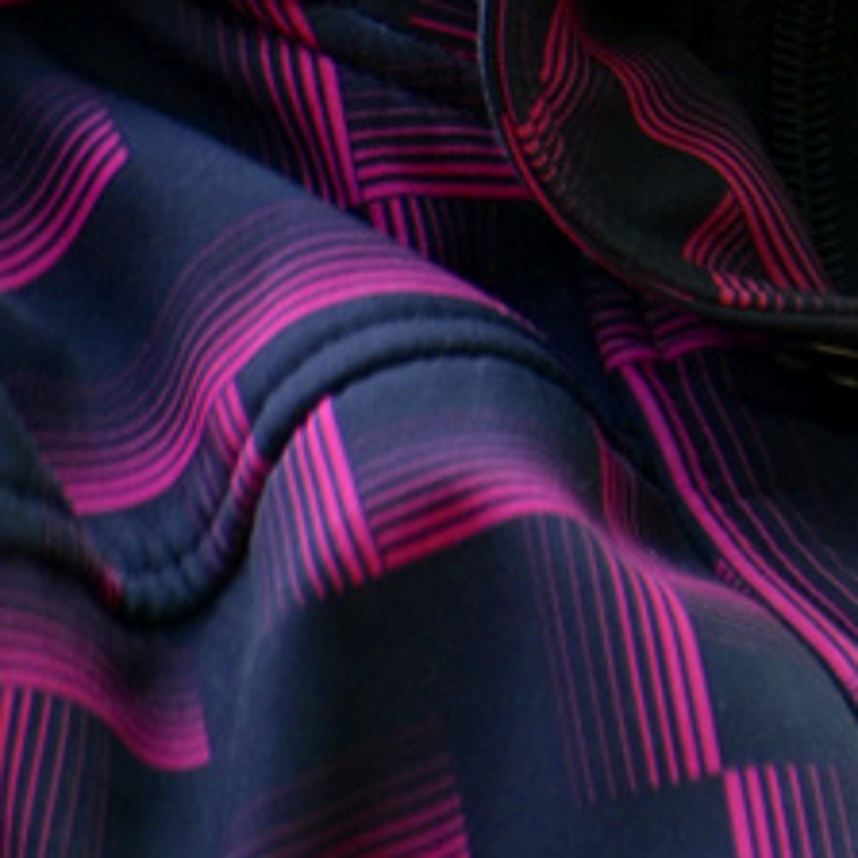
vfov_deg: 1.6
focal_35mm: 1079
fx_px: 30259
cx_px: 750
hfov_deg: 1.6
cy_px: -766
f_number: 6.3
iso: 320
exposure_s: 1/30
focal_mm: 175
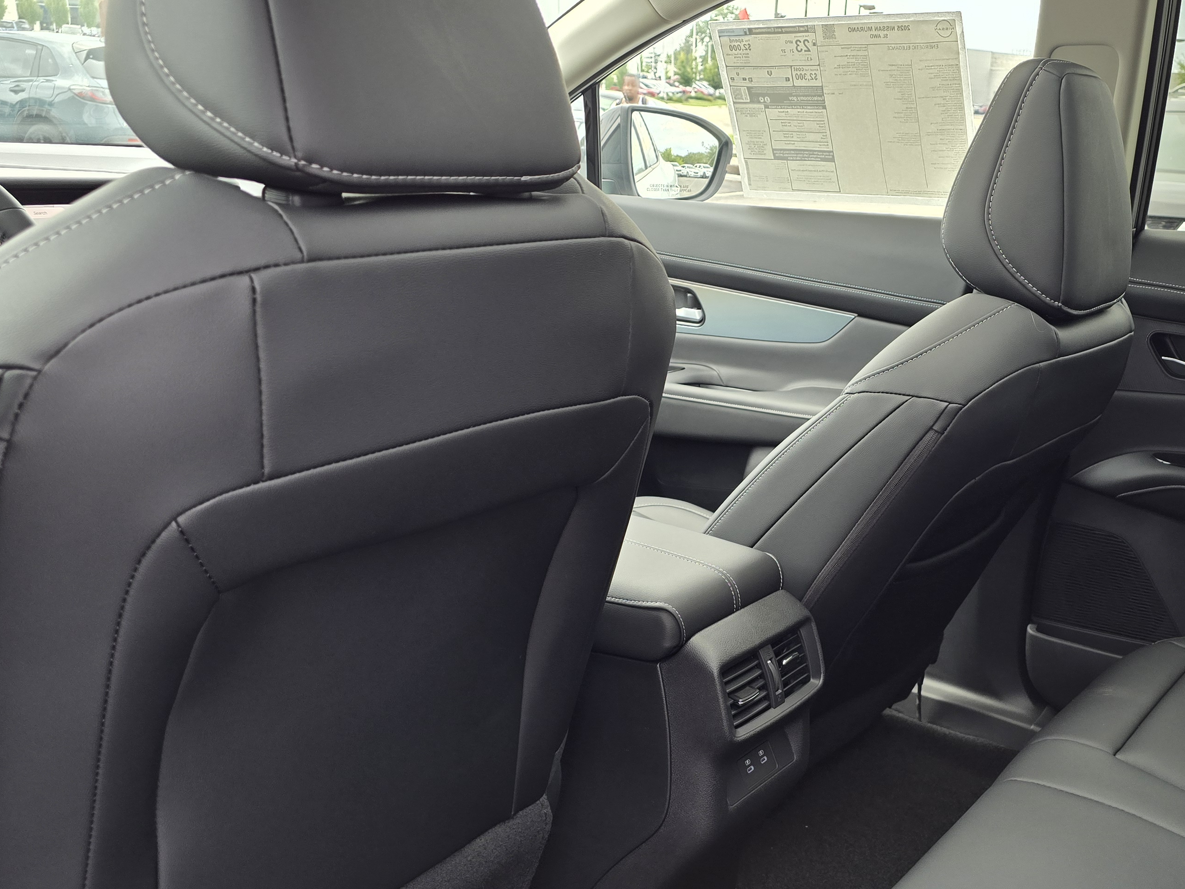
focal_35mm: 36
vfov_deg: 39.5
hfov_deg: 50.5
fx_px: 1232
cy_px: 538
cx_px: 782
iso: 64
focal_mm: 6.3
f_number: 1.7
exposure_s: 1/180
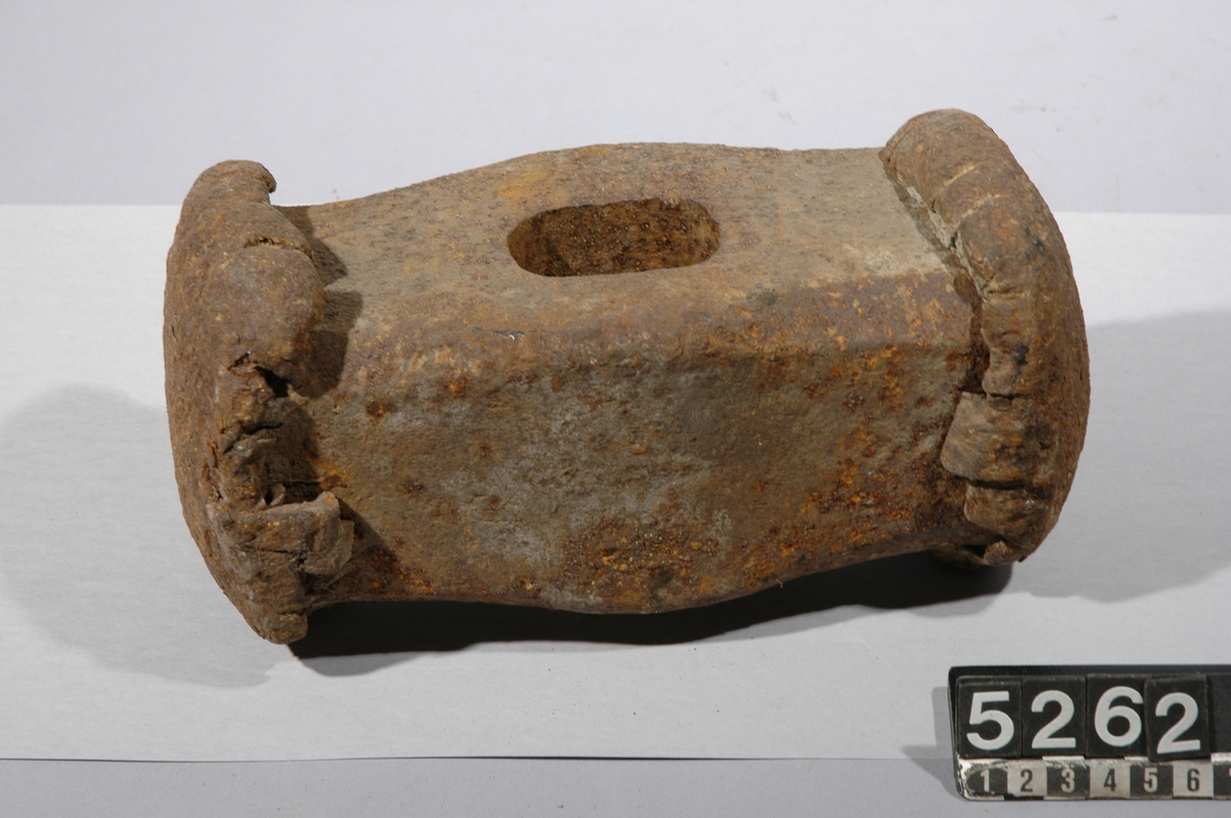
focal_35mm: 105
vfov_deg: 13.0
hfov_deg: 19.5
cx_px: 616
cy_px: 409
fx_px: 3587
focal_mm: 70
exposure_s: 1/8
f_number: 10
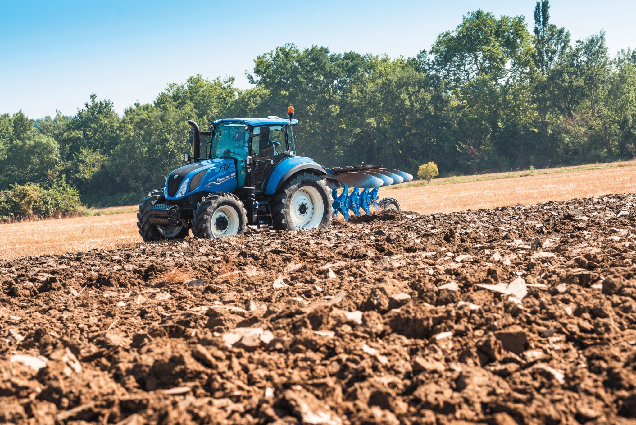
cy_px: 212
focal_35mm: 102
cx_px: 318
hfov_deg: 20.0
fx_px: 1803
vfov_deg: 13.4
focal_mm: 102
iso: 160
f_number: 8
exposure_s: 1/250
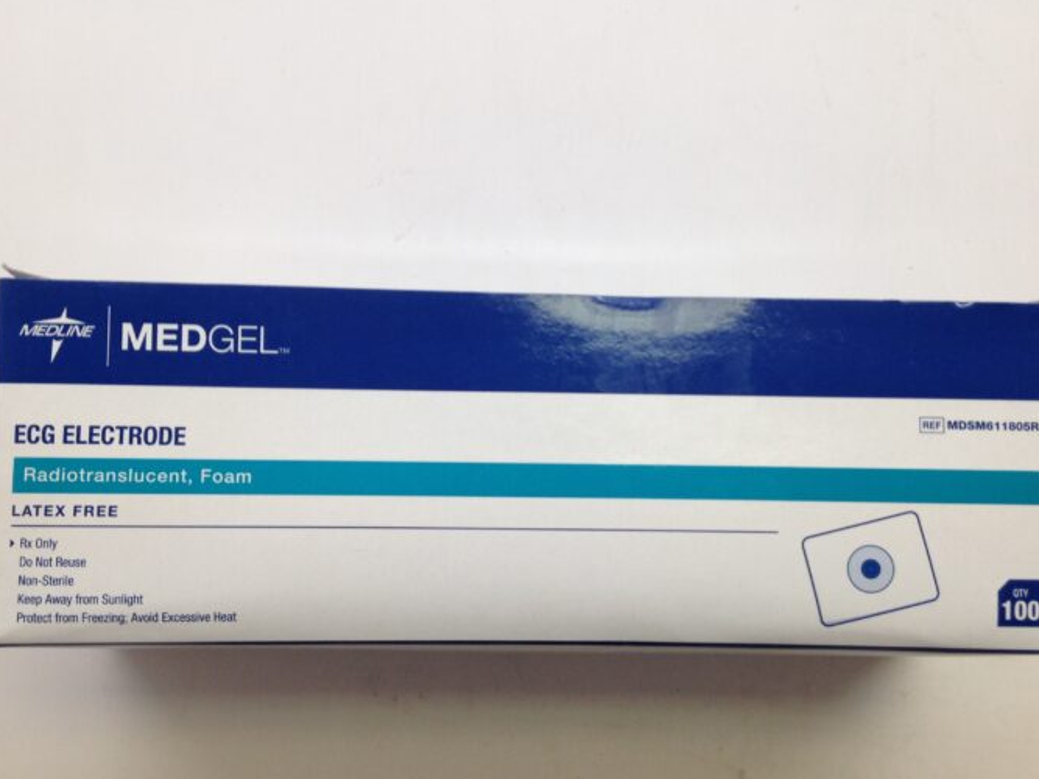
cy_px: 439
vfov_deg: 37.6
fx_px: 1140
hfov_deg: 49.0
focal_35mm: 38
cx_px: 517
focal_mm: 4.12
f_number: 2.4
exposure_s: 1/40
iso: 50
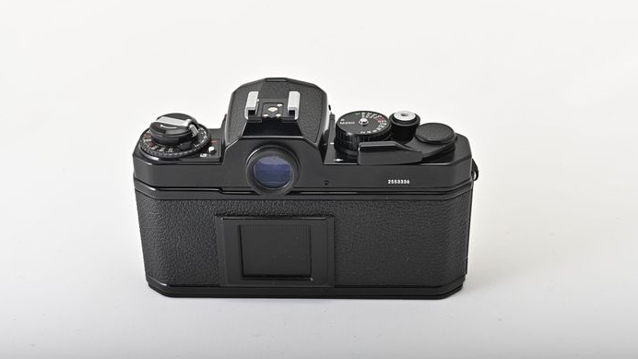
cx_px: 319
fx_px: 896
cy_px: 145
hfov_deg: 39.2
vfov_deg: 22.6
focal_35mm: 53
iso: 100
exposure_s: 1/200
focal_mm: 50
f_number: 16
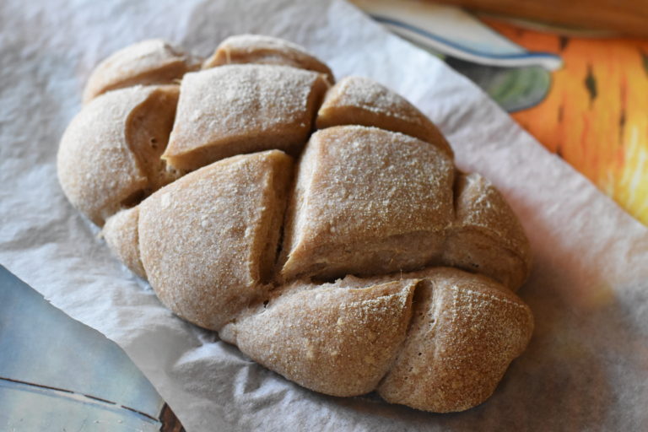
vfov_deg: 18.2
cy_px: 216
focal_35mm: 75
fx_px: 1350
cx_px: 324
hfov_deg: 27.0
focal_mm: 50
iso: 3200
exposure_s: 1/100
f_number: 5
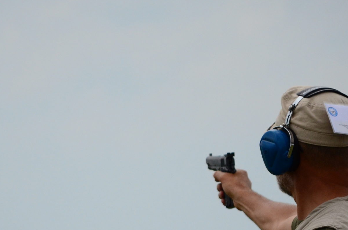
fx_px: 3598
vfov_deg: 3.7
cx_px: 143
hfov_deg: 5.5
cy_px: 213
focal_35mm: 373
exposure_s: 1/2000
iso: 1250
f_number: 4.8
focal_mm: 116
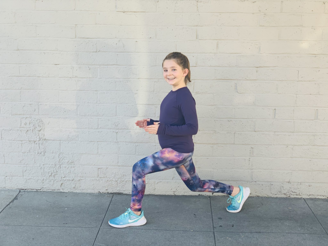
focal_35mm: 52
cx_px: 164
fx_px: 493
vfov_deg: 28.0
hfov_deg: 36.8
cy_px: 123
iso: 20
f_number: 2.4
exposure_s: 1/122
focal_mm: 6
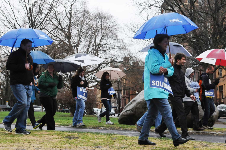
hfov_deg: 35.4
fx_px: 351
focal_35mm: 56
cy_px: 73
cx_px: 147
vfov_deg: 24.1
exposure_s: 1/320
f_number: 6.3
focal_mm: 28
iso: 800
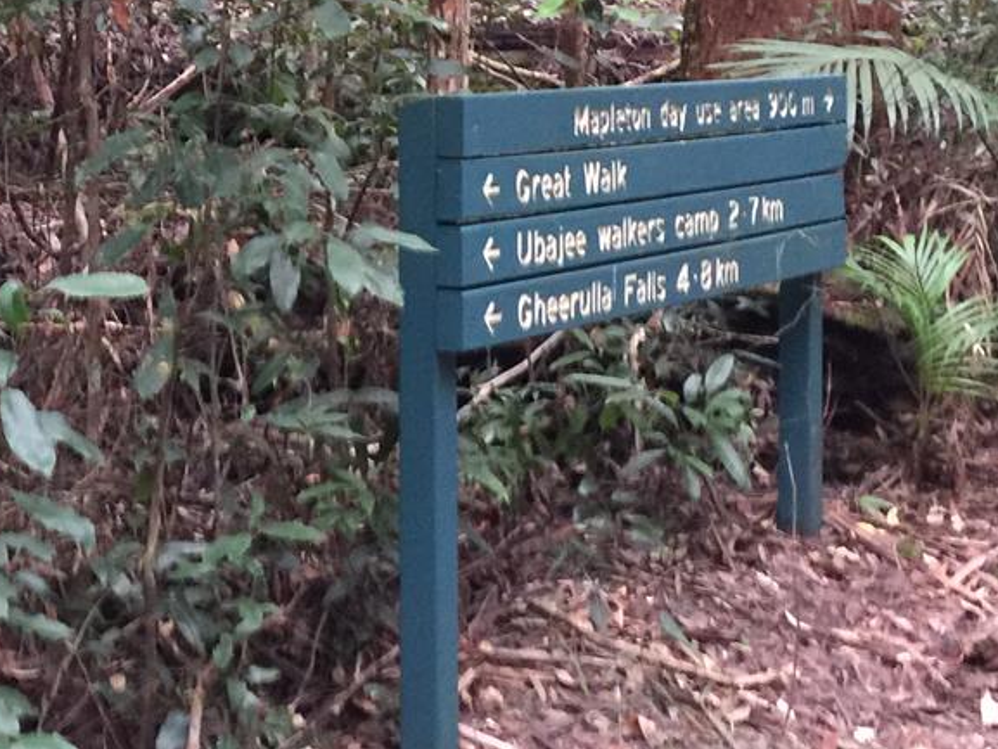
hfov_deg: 23.1
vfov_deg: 17.7
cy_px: 38
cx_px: 57
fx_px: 2365
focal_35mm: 82
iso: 125
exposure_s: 1/8
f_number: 2.2
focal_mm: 4.15
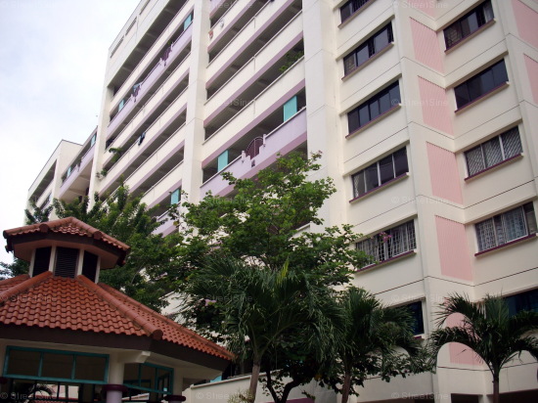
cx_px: 269
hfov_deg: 50.2
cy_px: 202
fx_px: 575
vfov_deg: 38.6
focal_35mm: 37
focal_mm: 6.2
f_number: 5.6
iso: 80
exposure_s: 1/200
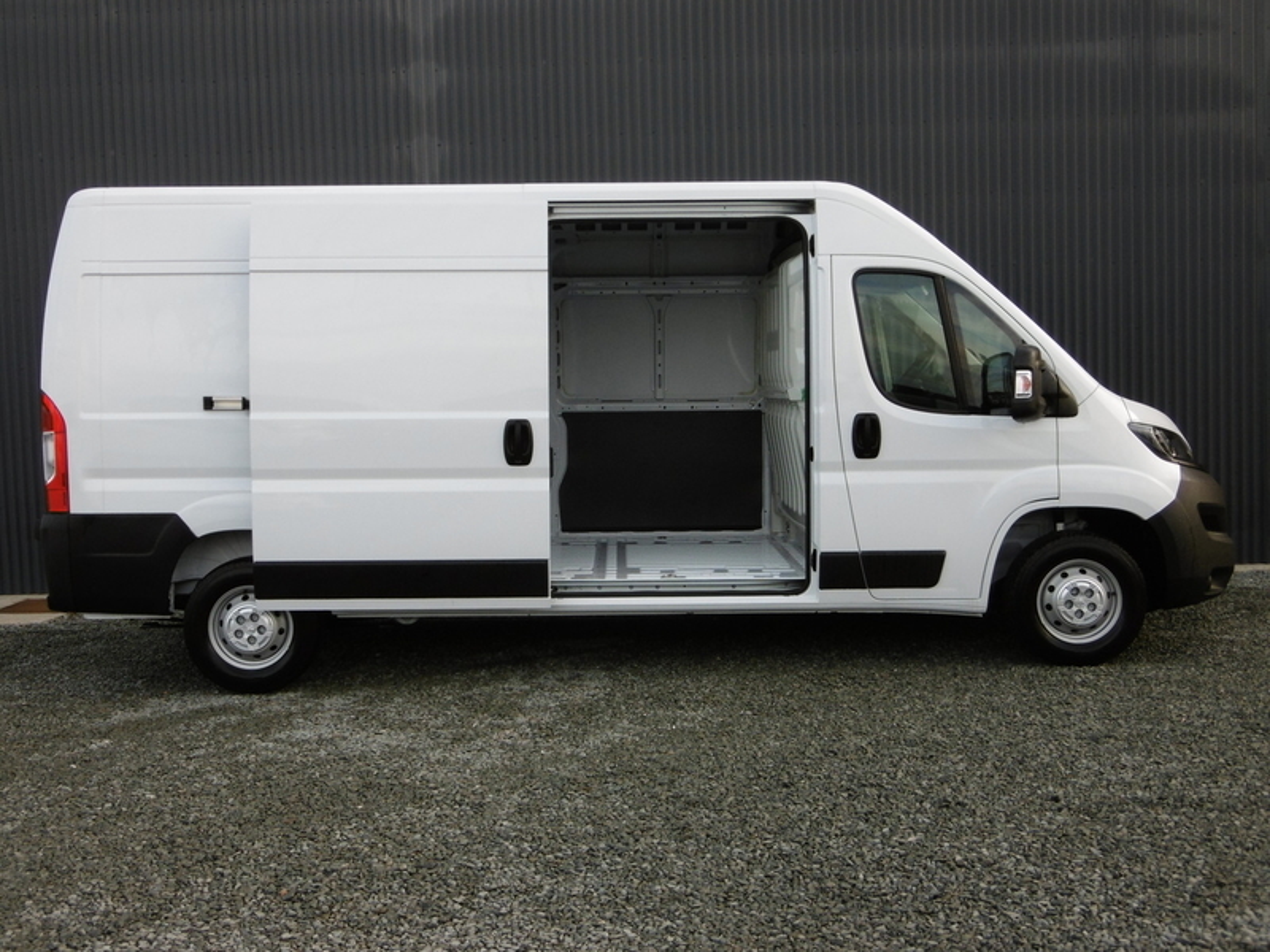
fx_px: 1394
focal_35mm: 38
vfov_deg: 37.7
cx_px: 635
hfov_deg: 49.0
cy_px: 476
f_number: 3.7
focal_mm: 6.8
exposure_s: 1/160
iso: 100
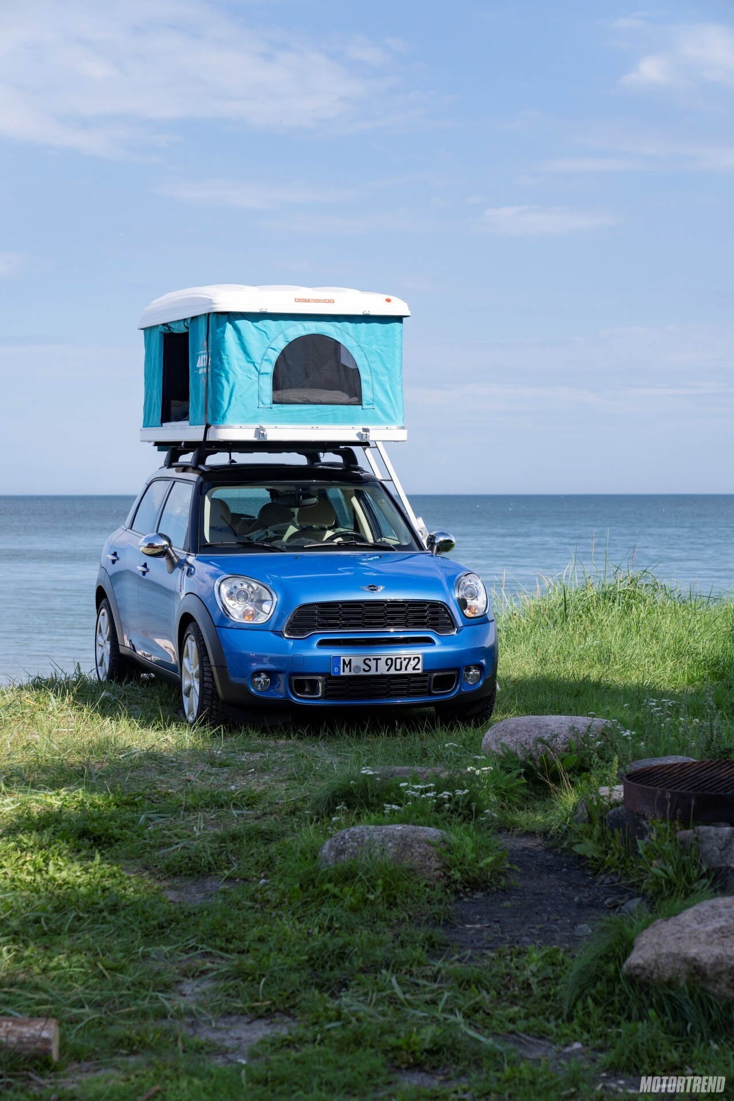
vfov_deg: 28.8
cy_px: 550
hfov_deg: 19.5
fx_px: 2141
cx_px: 367
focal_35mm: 70
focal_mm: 70
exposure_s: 1/160
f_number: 5
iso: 100
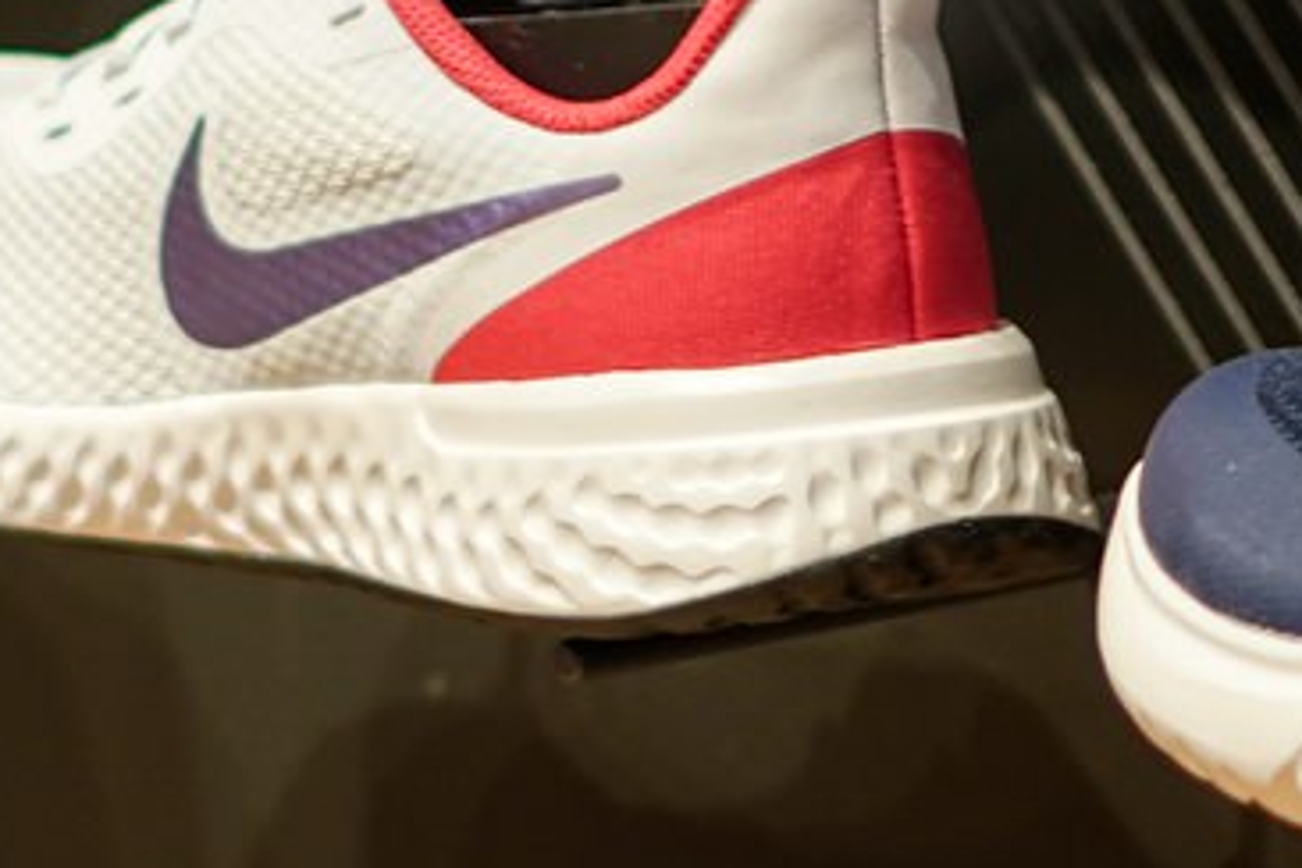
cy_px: -1218
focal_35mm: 410
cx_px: 498
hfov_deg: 5.0
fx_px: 14827
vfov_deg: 3.3
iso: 100
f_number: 1.8
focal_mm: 50
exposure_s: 1/60
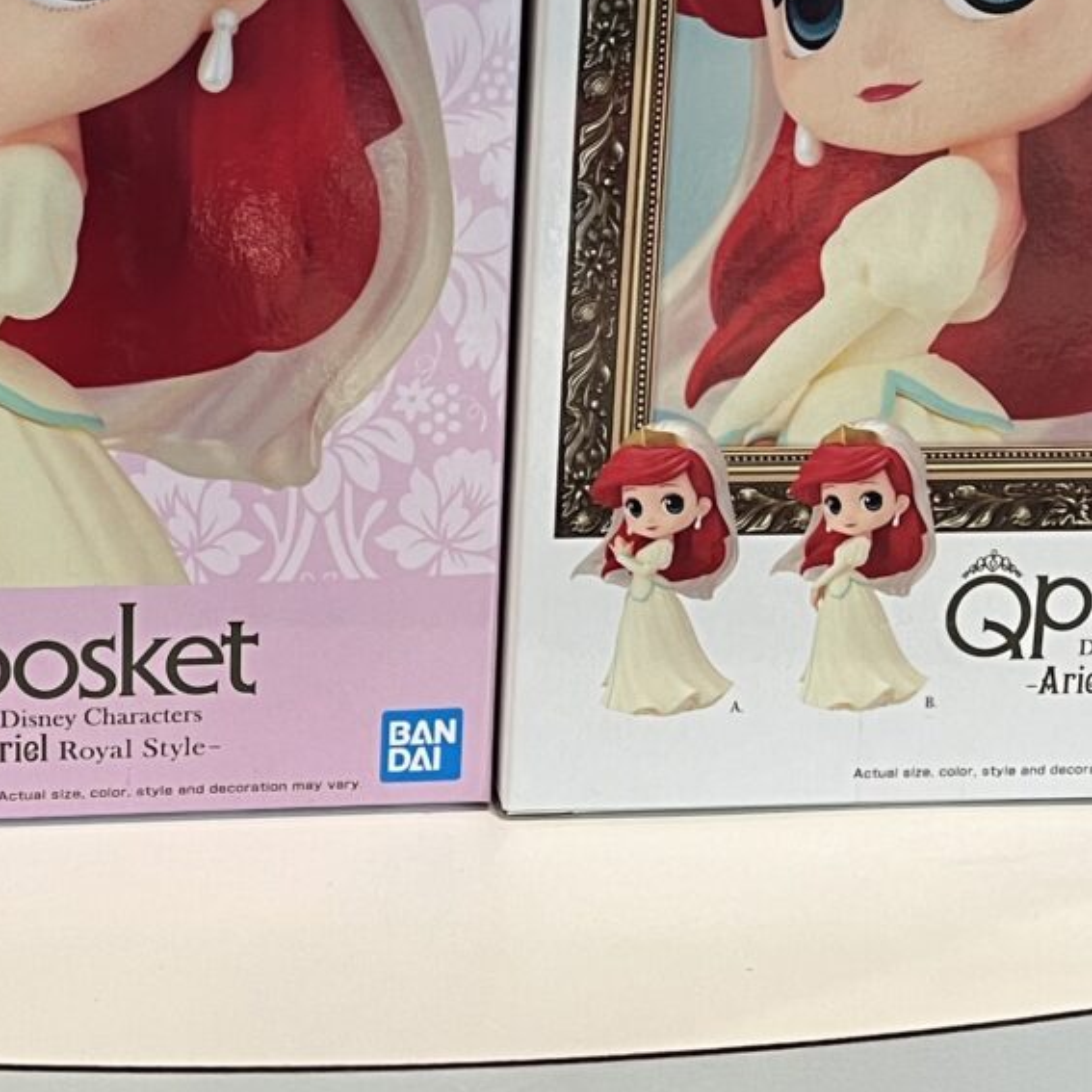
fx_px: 2962
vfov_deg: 20.5
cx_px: 449
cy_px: 154
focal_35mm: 83
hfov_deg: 20.9
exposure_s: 1/60
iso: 80
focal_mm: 5.1
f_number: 1.6
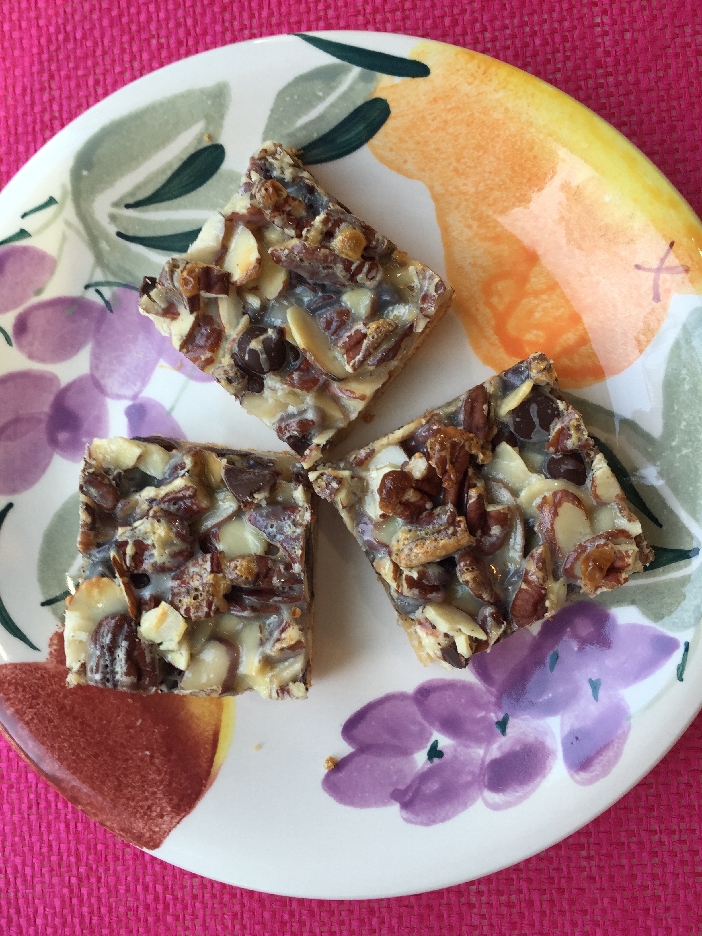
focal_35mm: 29
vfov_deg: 61.7
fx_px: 784
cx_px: 351
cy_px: 468
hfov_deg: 48.2
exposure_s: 1/60
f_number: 2.2
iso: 40
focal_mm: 4.15
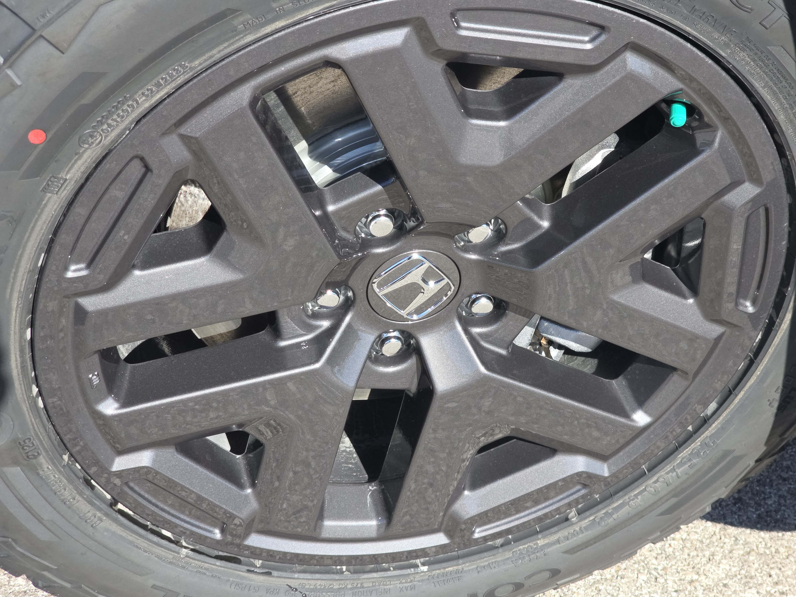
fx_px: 1587
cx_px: 398
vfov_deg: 21.3
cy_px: 298
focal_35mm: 69
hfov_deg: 28.2
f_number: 2.4
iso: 50
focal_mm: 7.9
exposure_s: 1/744
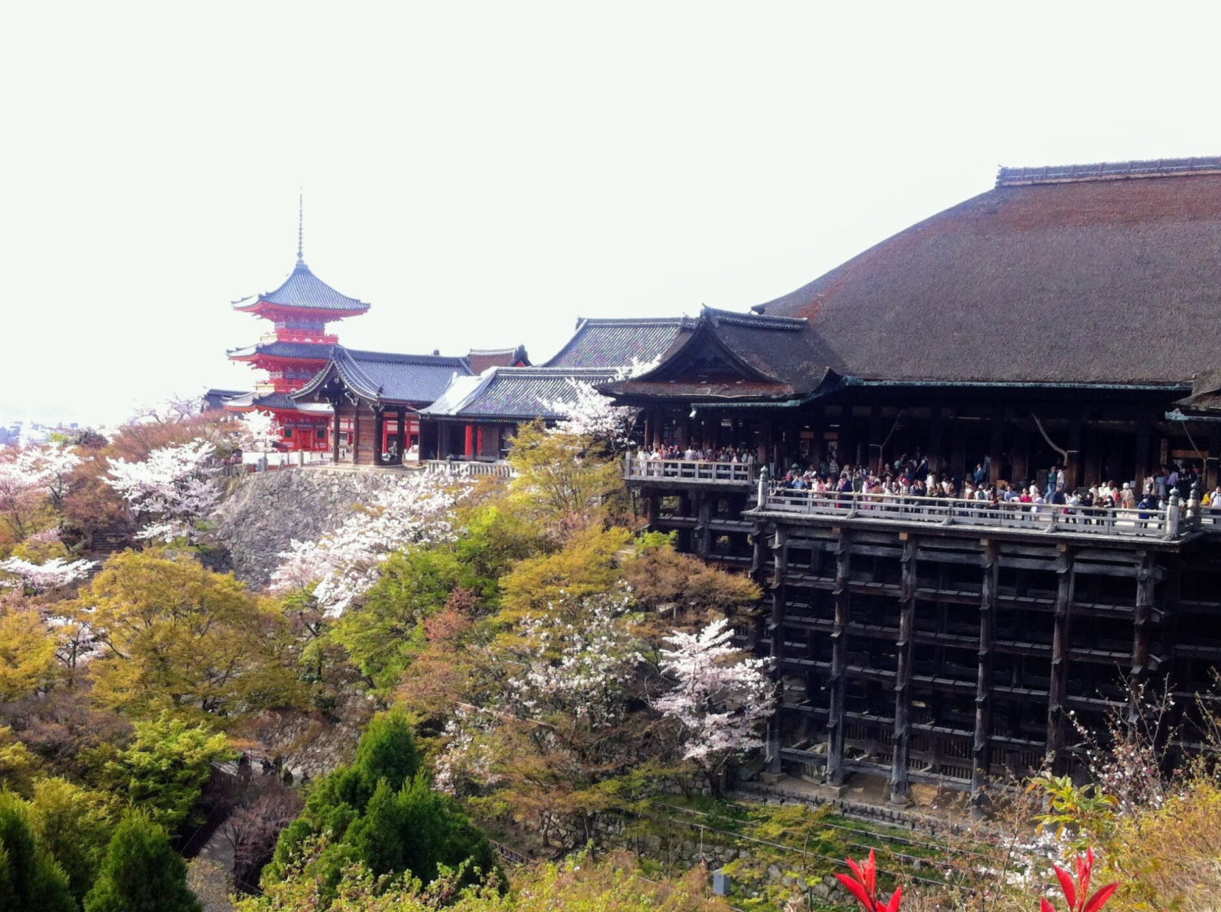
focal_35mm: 48
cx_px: 605
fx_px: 1690
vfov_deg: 30.1
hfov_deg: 39.7
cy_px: 544
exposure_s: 1/351
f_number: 2.8
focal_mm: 3.85
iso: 80
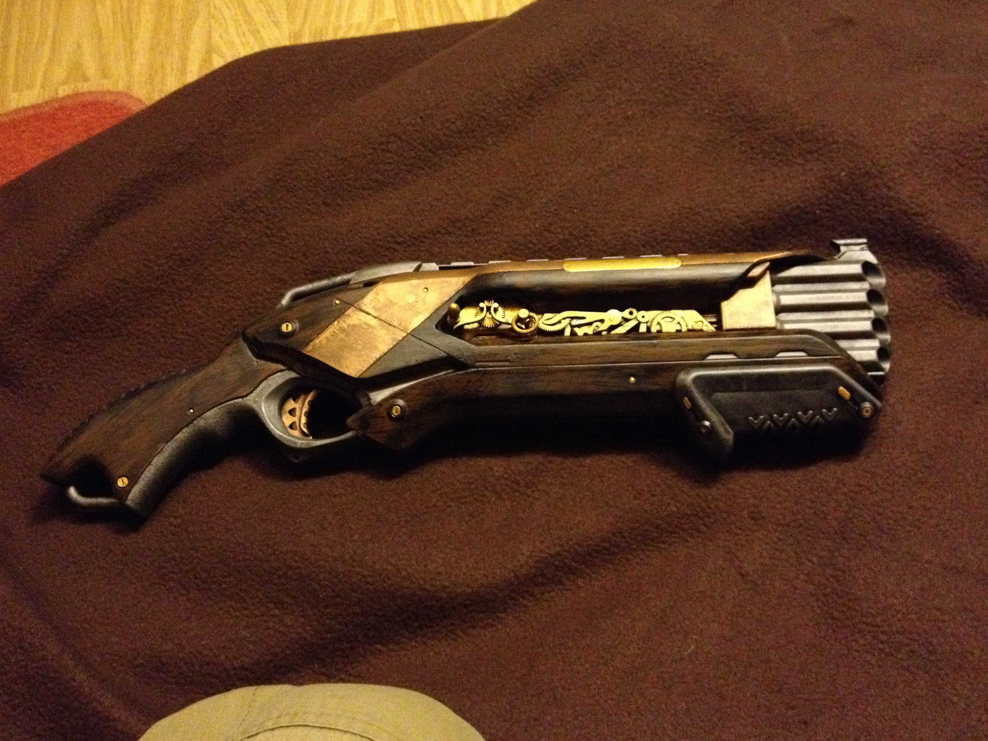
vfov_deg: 39.7
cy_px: 375
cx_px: 502
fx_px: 1028
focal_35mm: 36
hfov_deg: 51.4
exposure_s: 1/15
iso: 800
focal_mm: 4.28
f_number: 2.4
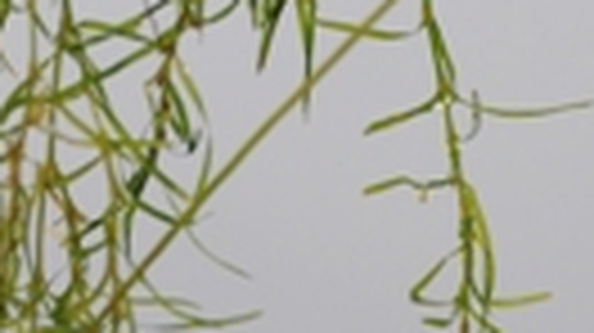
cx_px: 234
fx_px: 12685
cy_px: -256
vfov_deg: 1.5
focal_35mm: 806
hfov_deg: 2.7
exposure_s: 1/250
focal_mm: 150
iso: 400
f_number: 8
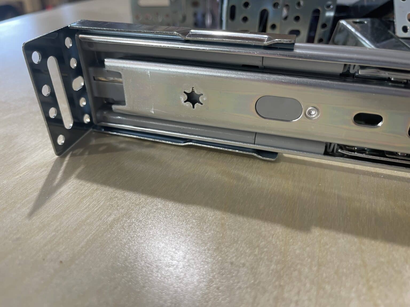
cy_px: 154
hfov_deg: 67.3
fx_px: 308
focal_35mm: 26
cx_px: 205
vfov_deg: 53.1
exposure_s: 1/60
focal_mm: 5.1
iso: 80
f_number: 1.6
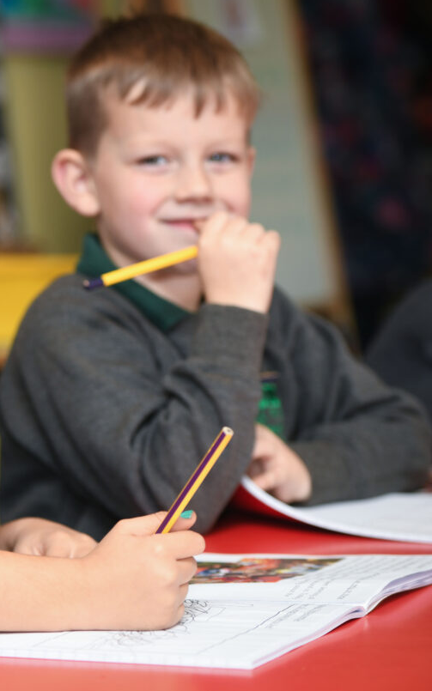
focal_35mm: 157
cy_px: 345
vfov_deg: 13.3
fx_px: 2958
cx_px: -56
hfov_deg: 8.3
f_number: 5
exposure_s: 1/250
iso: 400
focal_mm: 102
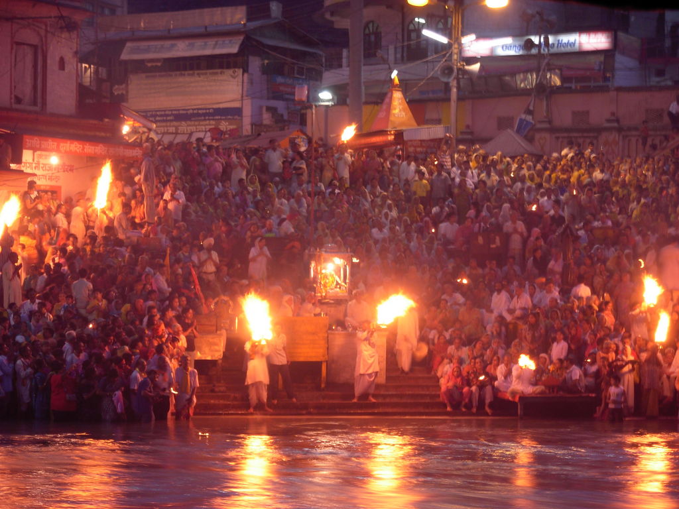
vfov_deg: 14.2
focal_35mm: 104
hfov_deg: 18.9
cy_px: 254
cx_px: 340
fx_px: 2040
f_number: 4
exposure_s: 1/1.8
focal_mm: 17.2
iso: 79
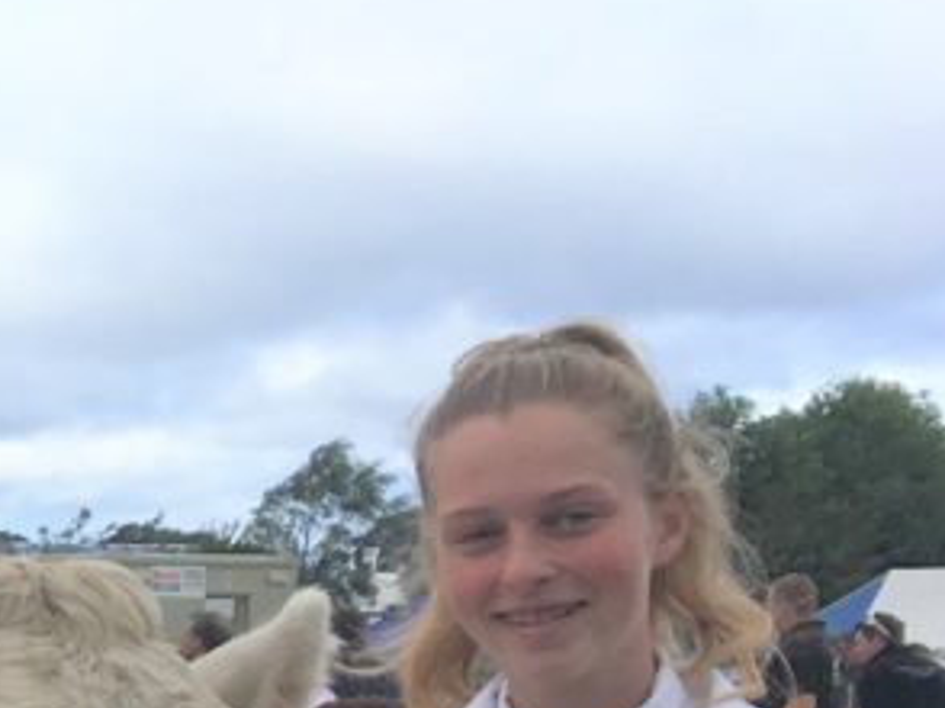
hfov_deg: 11.1
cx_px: -1369
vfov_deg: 9.7
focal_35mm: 148
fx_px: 4037
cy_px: 1067
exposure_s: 1/836
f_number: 2.2
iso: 25
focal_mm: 4.15
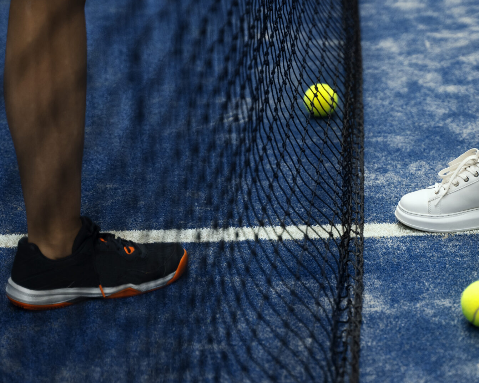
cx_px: 331
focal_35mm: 96
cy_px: 219
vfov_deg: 16.0
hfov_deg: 19.9
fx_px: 1361
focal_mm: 67
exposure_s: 1/640
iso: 640
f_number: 2.8
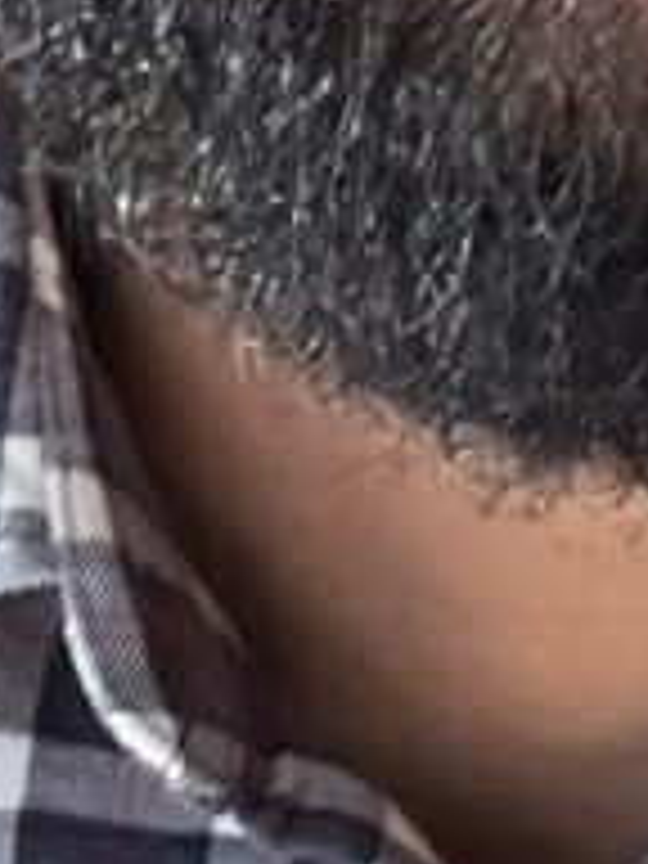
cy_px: 454
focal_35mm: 240
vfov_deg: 8.2
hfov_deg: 6.2
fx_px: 5990
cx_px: 688
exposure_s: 1/60
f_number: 1.9
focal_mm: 2.69
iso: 200
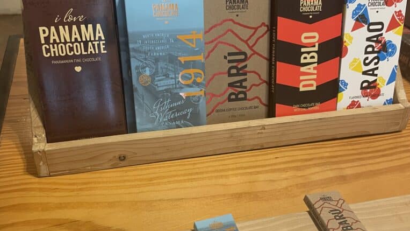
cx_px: 206
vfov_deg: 31.1
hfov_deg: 52.8
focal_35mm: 38
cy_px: 137
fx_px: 413
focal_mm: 4.2
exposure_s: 1/60
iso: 250
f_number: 1.6
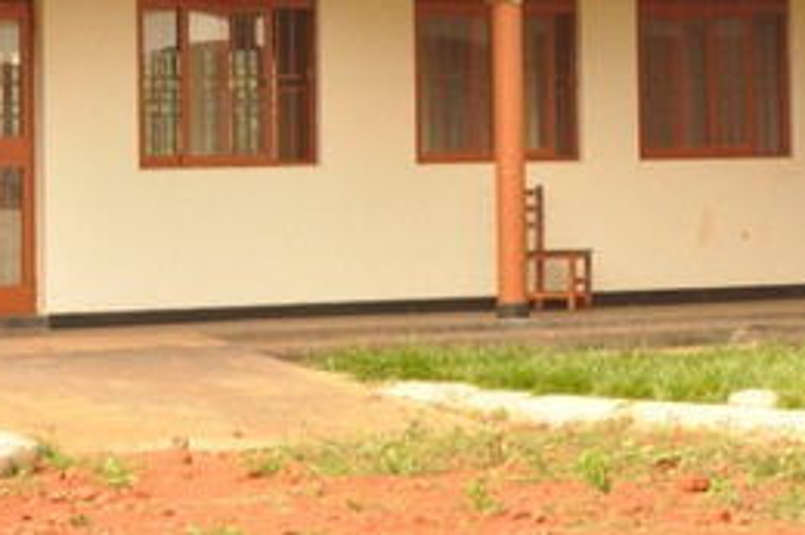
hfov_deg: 8.9
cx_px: 851
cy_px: 39
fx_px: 5117
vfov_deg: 6.0
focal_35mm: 229
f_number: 13
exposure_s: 1/200
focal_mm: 62
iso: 1000
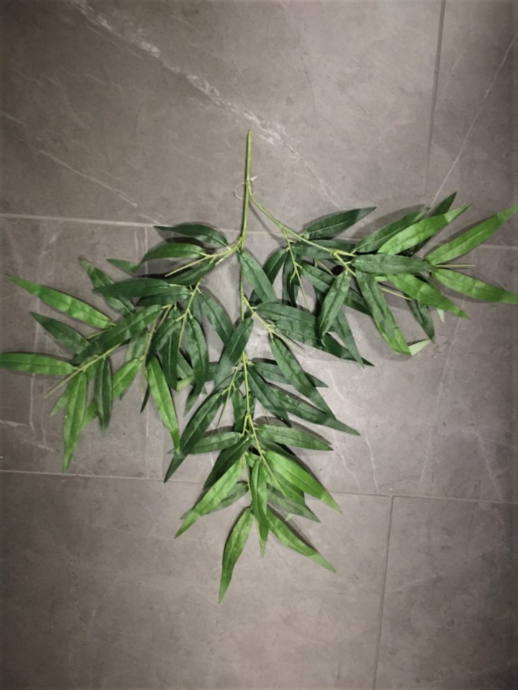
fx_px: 579
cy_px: 345
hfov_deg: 48.2
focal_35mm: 29
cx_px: 259
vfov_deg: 61.7
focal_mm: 4.15
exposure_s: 1/20
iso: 250
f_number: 2.2
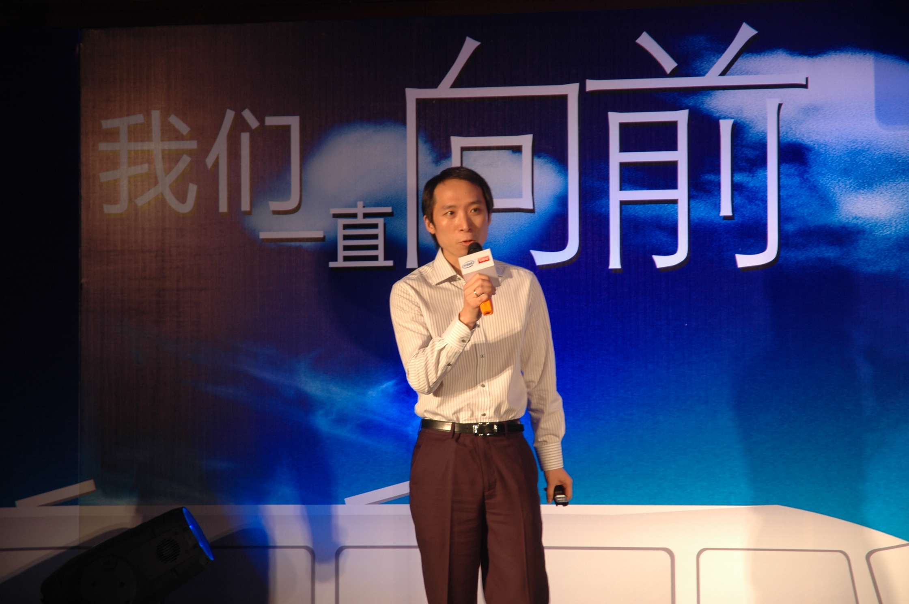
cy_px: 302
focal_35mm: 105
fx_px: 2648
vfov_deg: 13.0
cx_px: 454
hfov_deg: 19.5
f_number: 4.5
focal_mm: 70
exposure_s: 1/40
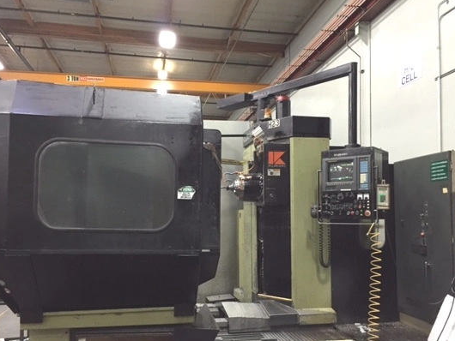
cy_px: 201
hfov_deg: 52.6
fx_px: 460
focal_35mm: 35
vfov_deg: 40.6
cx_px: 229
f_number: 2.2
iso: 160
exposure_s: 1/30
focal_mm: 4.15
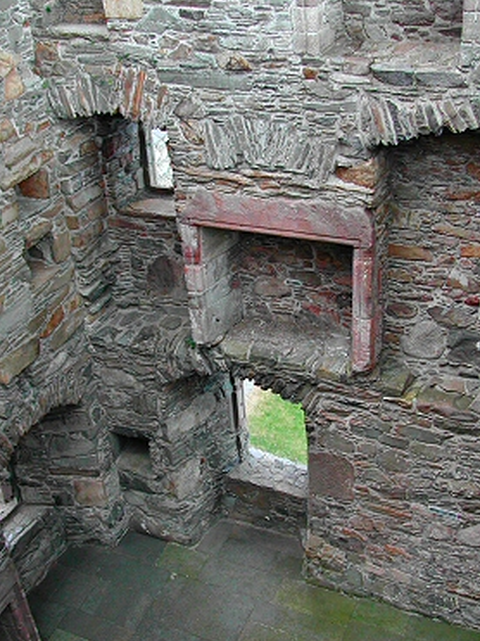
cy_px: 325
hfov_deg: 34.3
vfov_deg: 44.8
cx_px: 239
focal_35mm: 42
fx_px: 777
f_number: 2.8
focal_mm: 8
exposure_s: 1/92.6
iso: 100
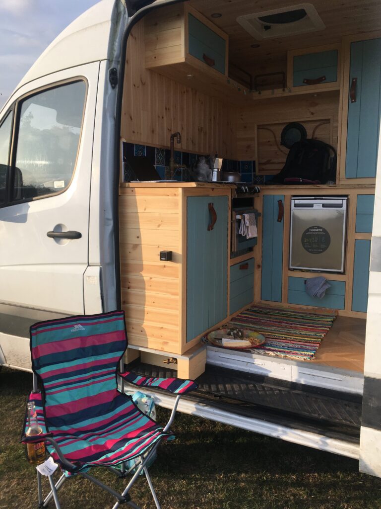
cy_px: 254
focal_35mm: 29
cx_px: 190
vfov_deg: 61.7
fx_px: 426
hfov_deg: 48.2
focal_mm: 4.15
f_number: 2.2
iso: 25
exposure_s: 1/836
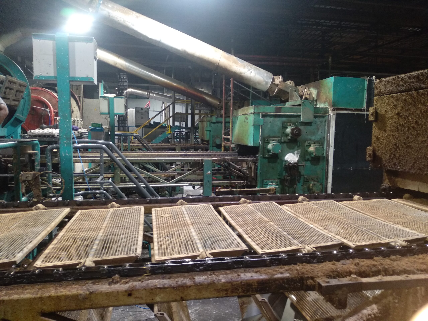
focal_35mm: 26
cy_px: 160
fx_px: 321
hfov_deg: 67.3
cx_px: 214
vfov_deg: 53.1
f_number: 2.2
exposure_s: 1/25
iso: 500
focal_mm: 3.83
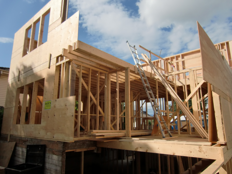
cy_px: 87
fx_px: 161
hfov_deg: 71.6
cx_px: 116
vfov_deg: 56.8
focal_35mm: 24
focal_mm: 4.3
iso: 64
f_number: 7.5
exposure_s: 1/320
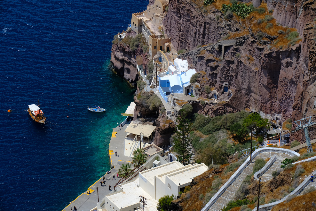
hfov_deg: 13.6
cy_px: 106
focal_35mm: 151
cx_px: 158
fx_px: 1325
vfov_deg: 9.1
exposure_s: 1/550
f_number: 10
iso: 160
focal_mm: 100.6
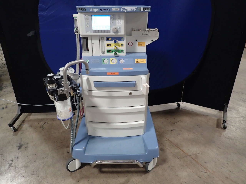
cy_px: 92
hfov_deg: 69.4
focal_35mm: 25
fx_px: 178
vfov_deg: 54.9
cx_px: 123
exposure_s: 1/30
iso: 400
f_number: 2
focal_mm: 4.5
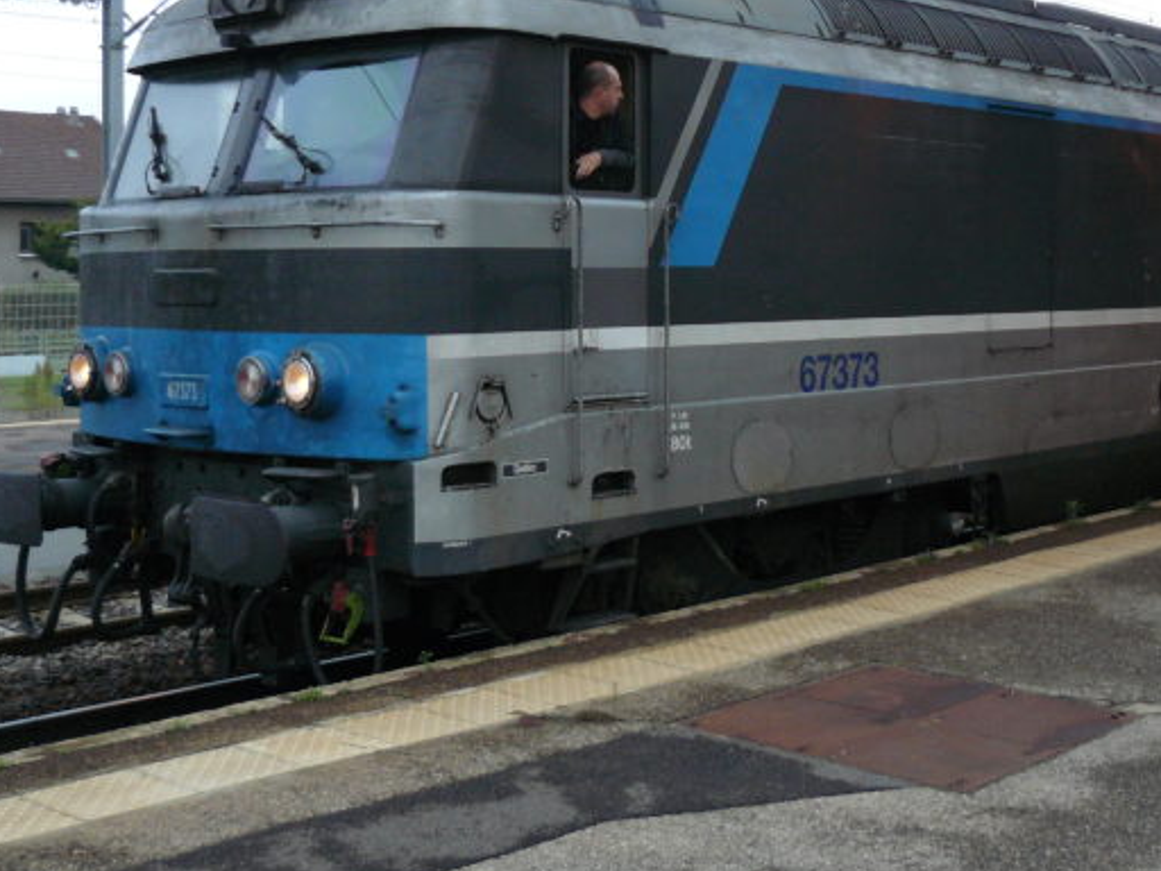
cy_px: 247
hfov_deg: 35.0
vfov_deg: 26.8
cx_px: 821
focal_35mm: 54
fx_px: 1811
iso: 200
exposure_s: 1/50
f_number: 2.8
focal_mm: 6
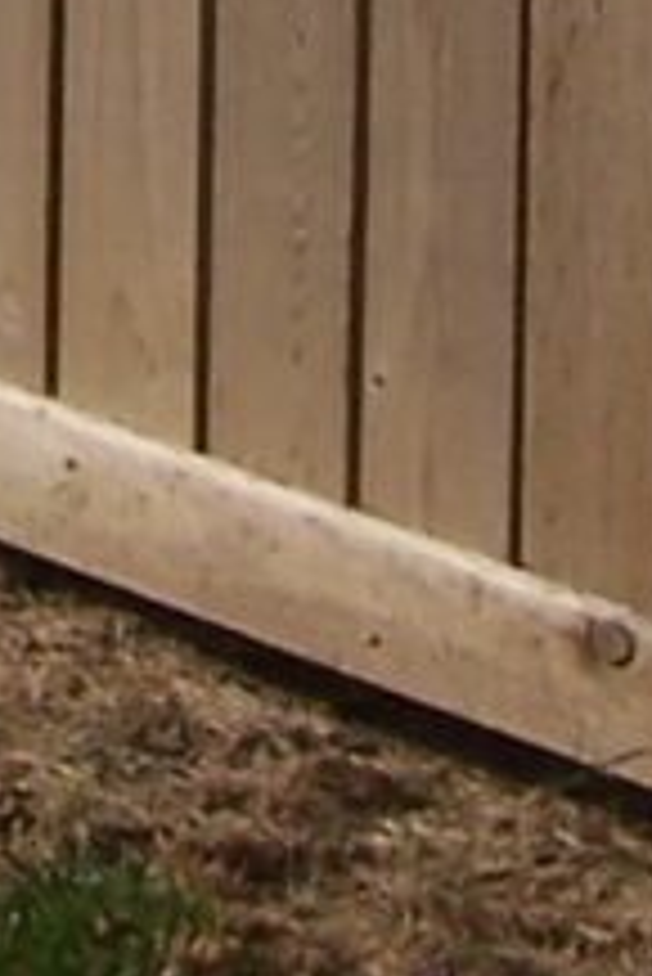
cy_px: -1246
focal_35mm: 309
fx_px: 8380
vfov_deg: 6.4
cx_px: -40
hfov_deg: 4.4
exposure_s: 1/750
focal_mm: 7
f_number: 5.6
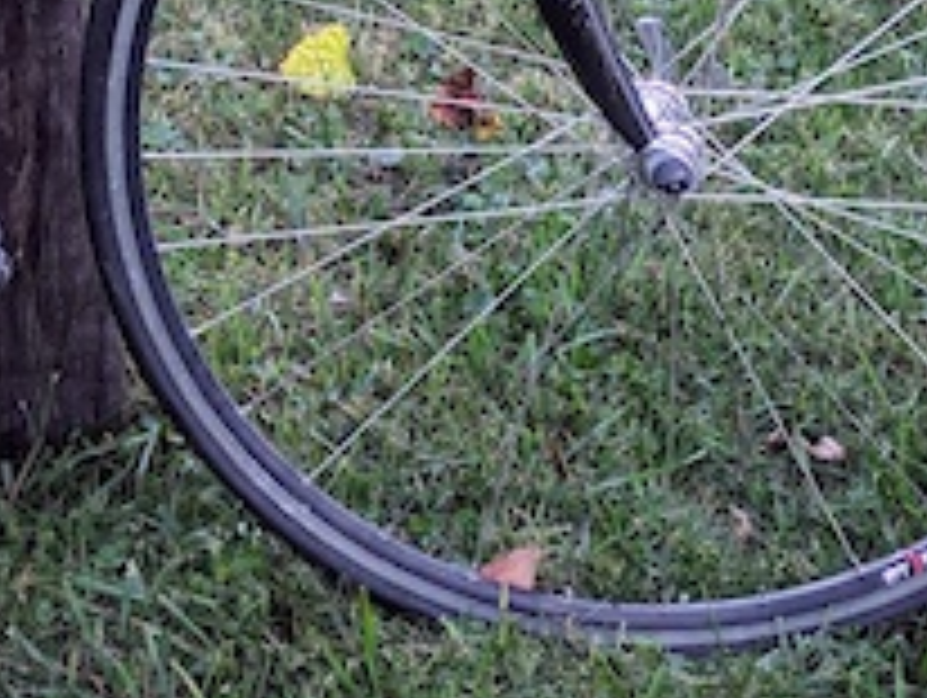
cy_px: -110
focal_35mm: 97
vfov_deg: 14.8
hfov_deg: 19.8
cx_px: 58
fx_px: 2601
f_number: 1.89
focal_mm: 5.43
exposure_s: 1/33.3
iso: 54
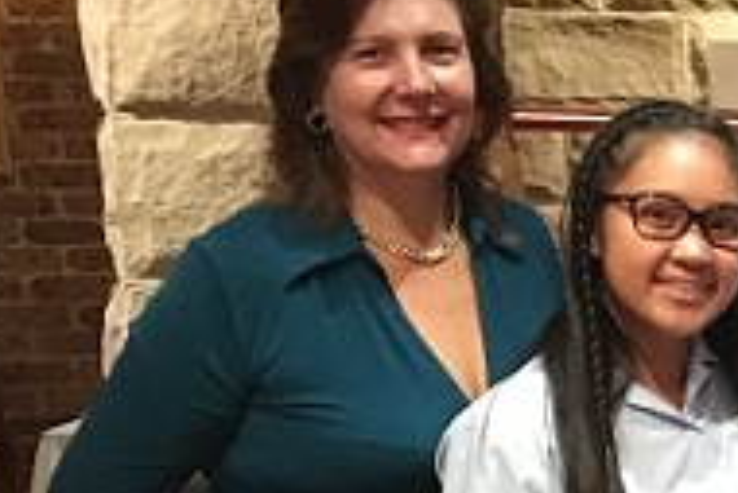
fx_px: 2790
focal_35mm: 136
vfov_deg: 9.9
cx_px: 1482
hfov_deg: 13.0
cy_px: 658
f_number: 2.2
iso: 320
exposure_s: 1/17
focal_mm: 4.15
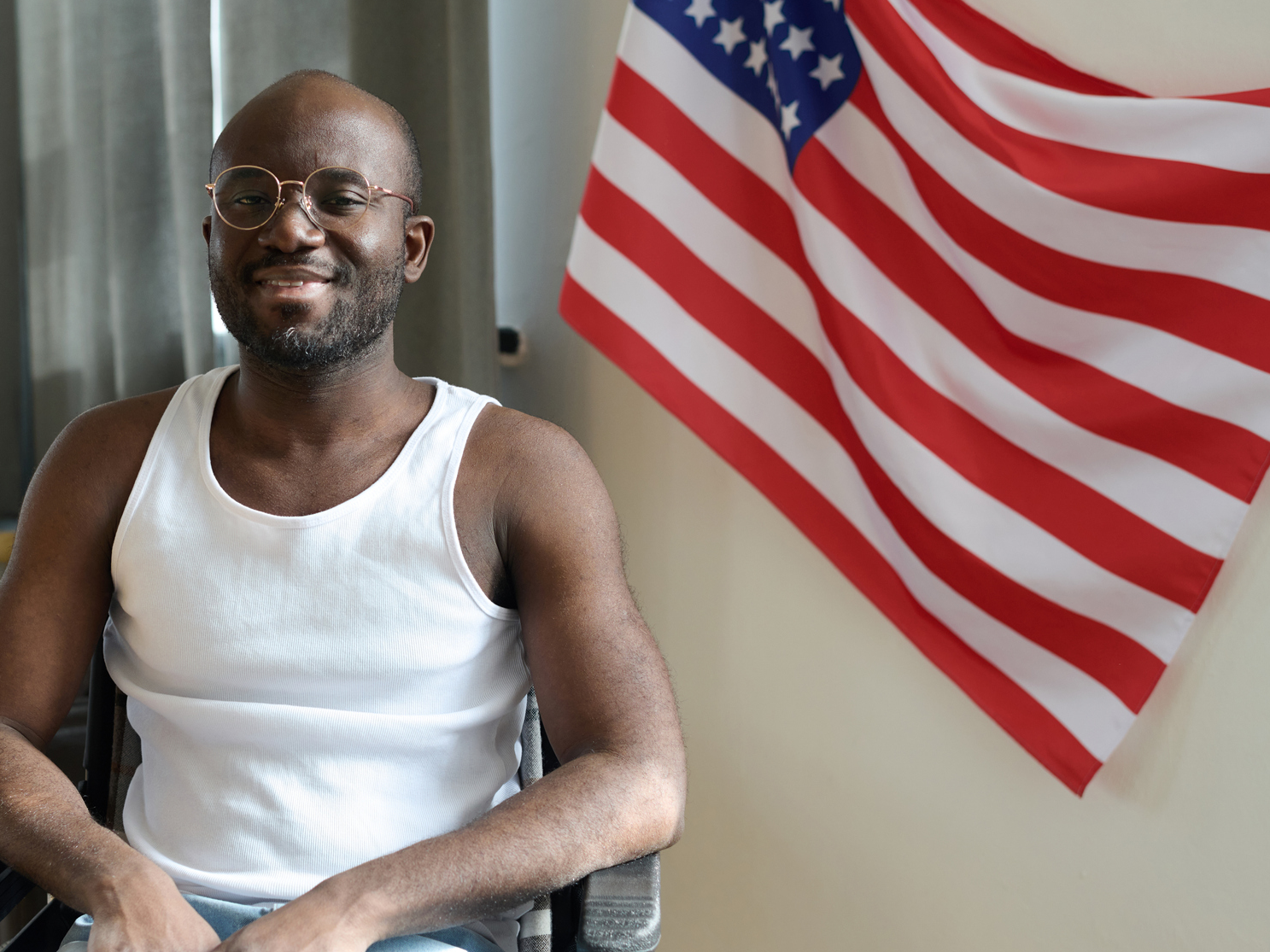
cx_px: 401
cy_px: 529
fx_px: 1761
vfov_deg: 30.2
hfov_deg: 39.1
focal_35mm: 48
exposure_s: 1/200
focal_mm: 35
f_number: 2.8
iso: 640
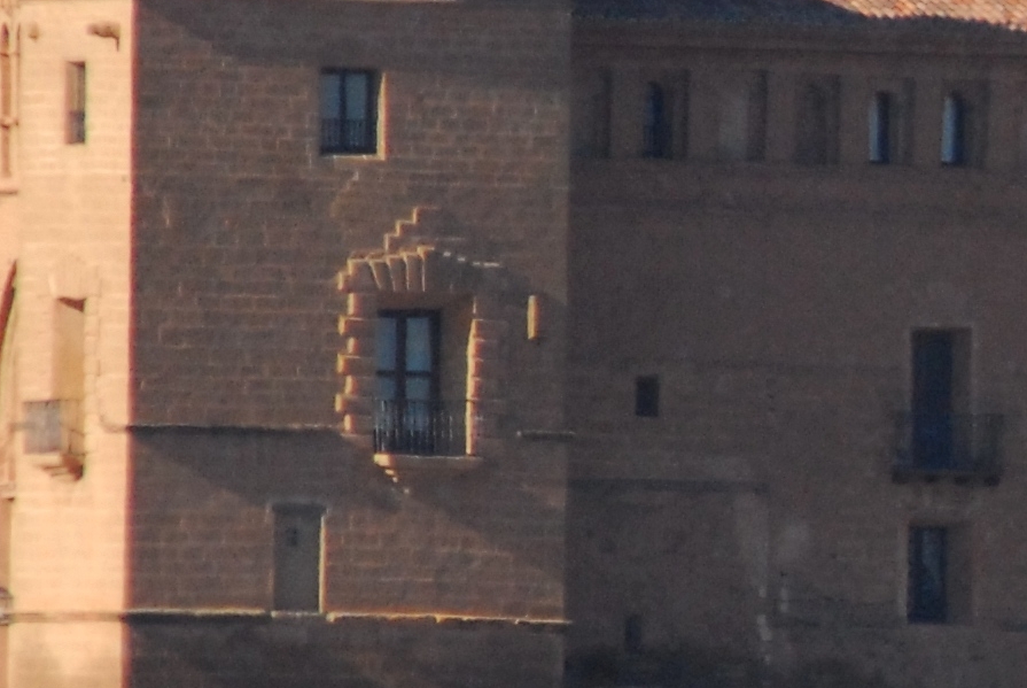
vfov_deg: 0.5
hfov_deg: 0.7
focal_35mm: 2984
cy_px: 464
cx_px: 1689
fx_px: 85223
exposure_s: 1/1000
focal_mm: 460
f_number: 16
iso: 1000
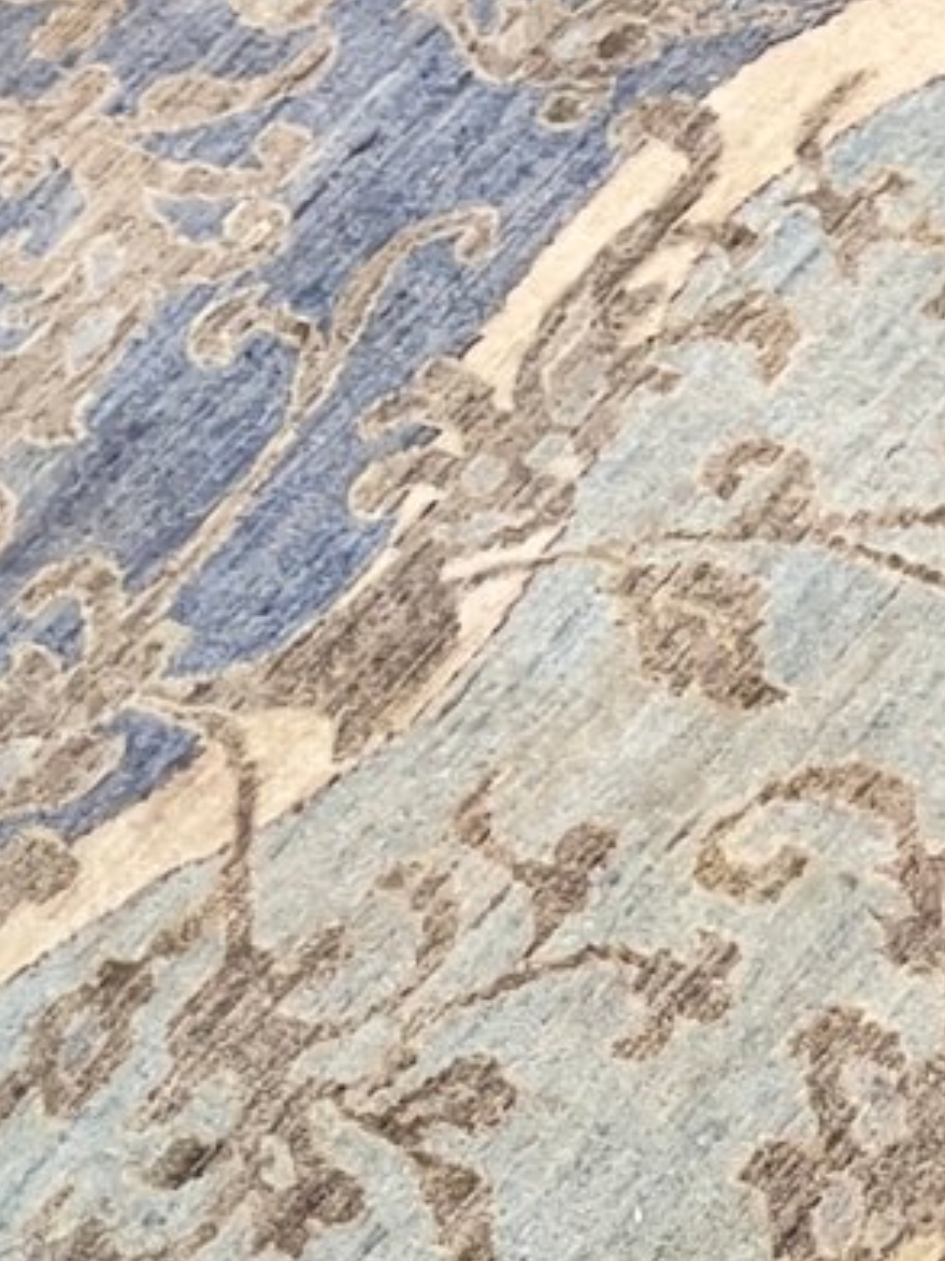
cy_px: 1377
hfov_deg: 10.6
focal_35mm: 128
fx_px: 4662
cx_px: 1925
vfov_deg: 15.0
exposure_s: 1/40
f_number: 1.6
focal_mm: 5.1
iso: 400
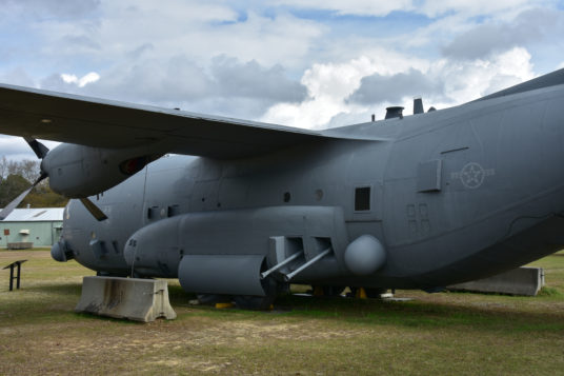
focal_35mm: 42
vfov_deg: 31.9
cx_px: 282
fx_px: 658
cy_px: 188
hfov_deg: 46.4
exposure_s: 1/160
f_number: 11
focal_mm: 28
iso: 100
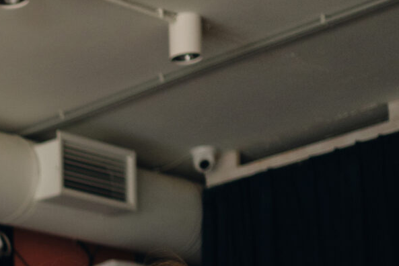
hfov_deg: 12.3
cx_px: -355
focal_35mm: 151
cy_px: 540
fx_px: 1674
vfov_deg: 8.6
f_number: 2
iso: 640
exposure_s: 1/250
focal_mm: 23
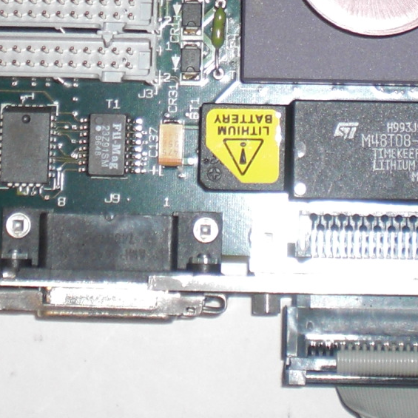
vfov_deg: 12.4
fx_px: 1872
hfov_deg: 12.7
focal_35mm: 137
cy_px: -103
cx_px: 287
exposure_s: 1/60
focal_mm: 6.3
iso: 100
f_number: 3.1
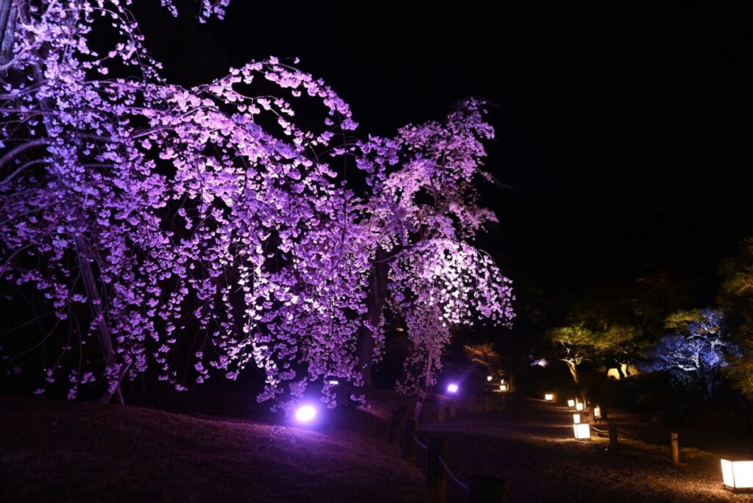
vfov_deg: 40.6
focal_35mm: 32
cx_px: 376
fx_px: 680
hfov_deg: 57.9
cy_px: 252
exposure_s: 1/2.5
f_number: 4.8
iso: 125
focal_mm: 32.5
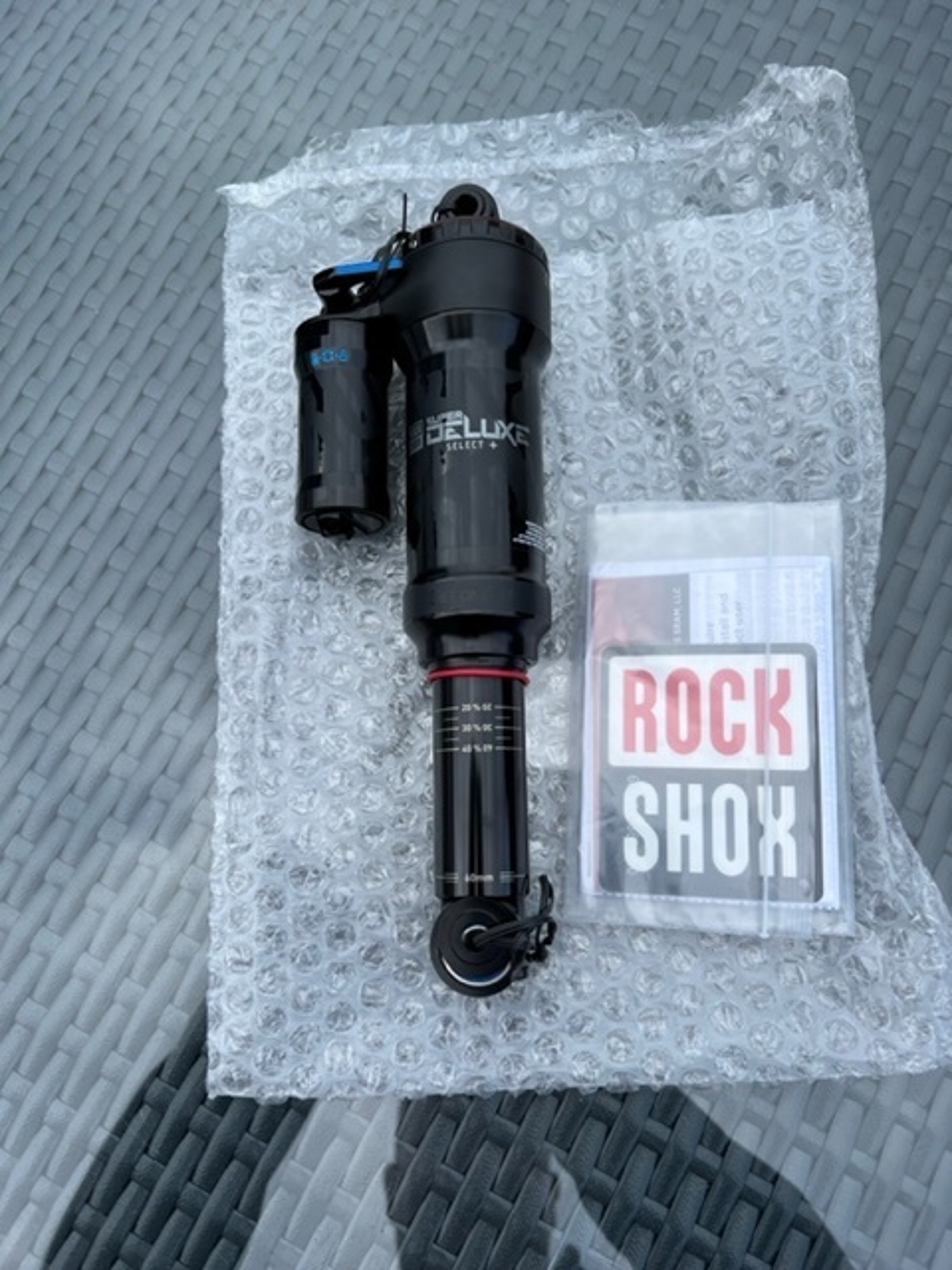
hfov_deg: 53.1
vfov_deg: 67.3
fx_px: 953
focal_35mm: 26
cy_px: 635
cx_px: 476
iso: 50
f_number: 1.5
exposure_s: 1/1238
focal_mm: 5.7
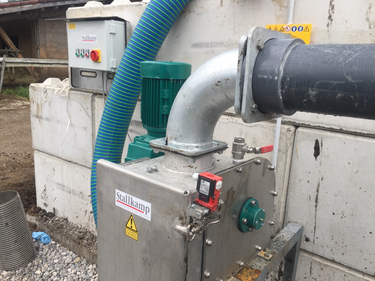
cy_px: 140
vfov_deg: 48.2
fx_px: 314
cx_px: 188
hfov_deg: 61.7
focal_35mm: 29
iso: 32
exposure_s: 1/291
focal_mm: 4.15
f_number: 2.2
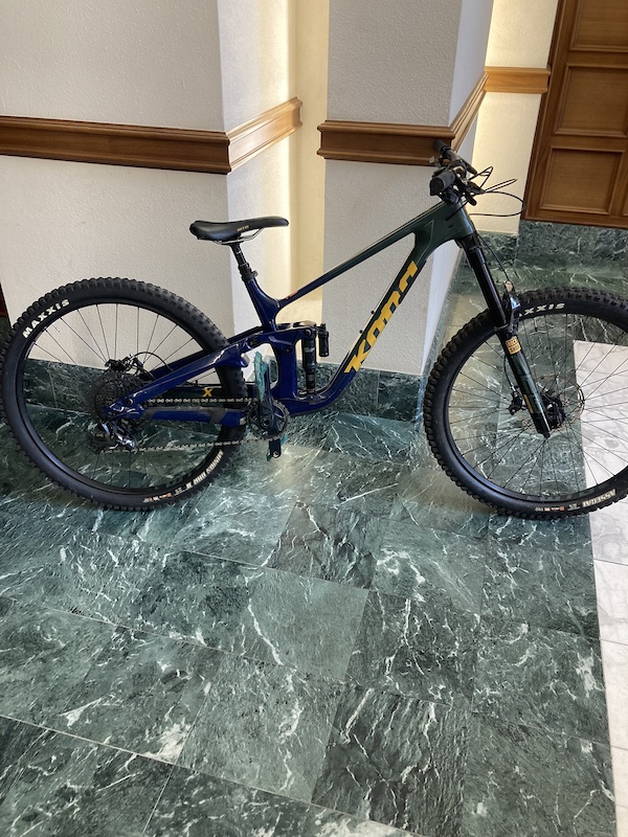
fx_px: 677
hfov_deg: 49.7
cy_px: 418
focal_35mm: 28
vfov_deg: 63.4
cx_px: 314
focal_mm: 3.99
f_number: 1.8
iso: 80
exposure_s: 1/60
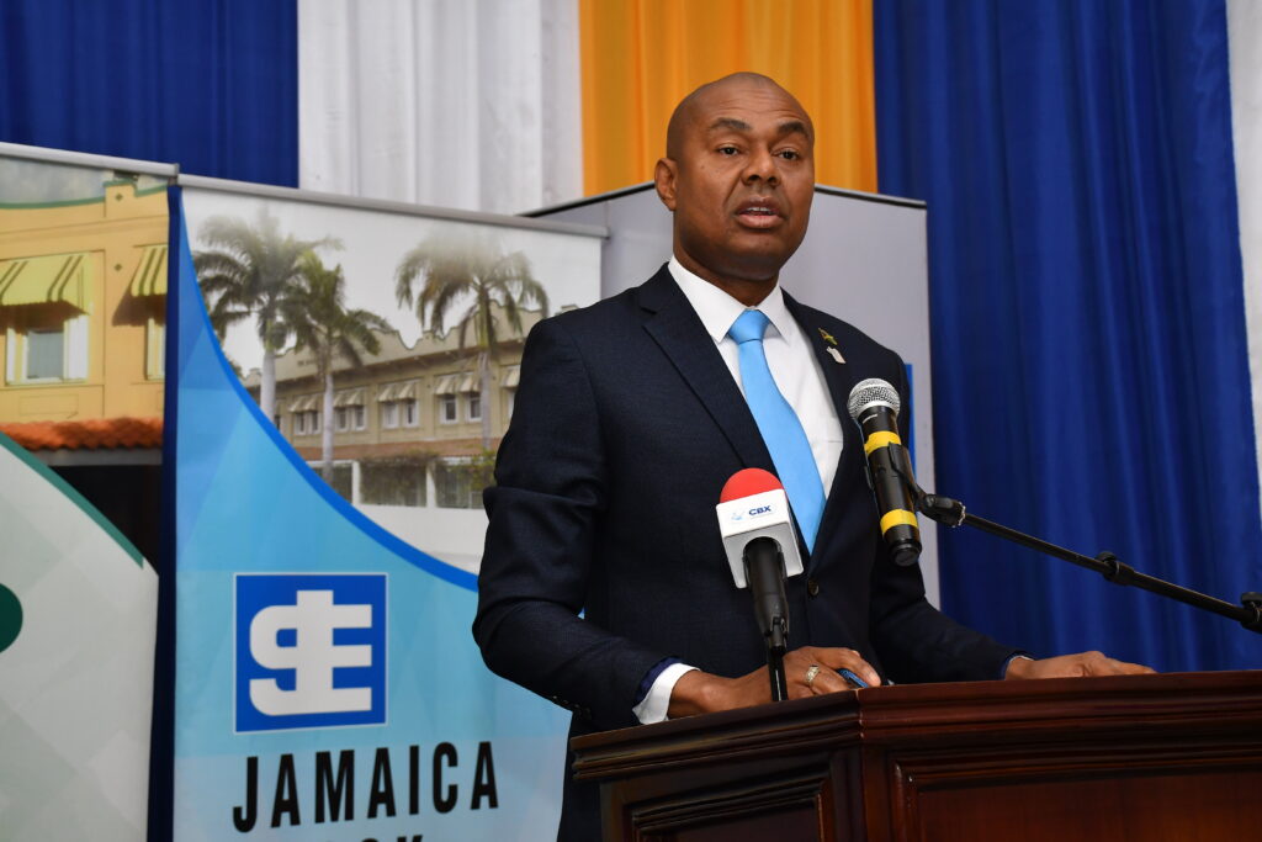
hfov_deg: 31.9
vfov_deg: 21.6
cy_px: 421
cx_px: 631
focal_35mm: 63
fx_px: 2209
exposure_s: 1/100
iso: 1000
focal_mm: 42
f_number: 6.3
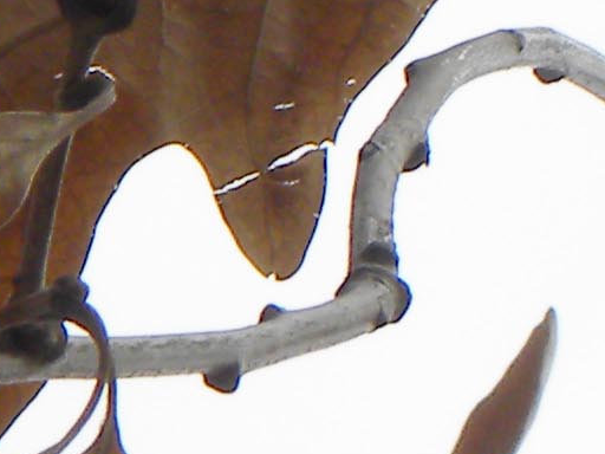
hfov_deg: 2.9
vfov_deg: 2.2
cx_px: -1095
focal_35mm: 664
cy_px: 448
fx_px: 11605
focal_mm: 15.1
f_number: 5.6
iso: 64
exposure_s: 1/373
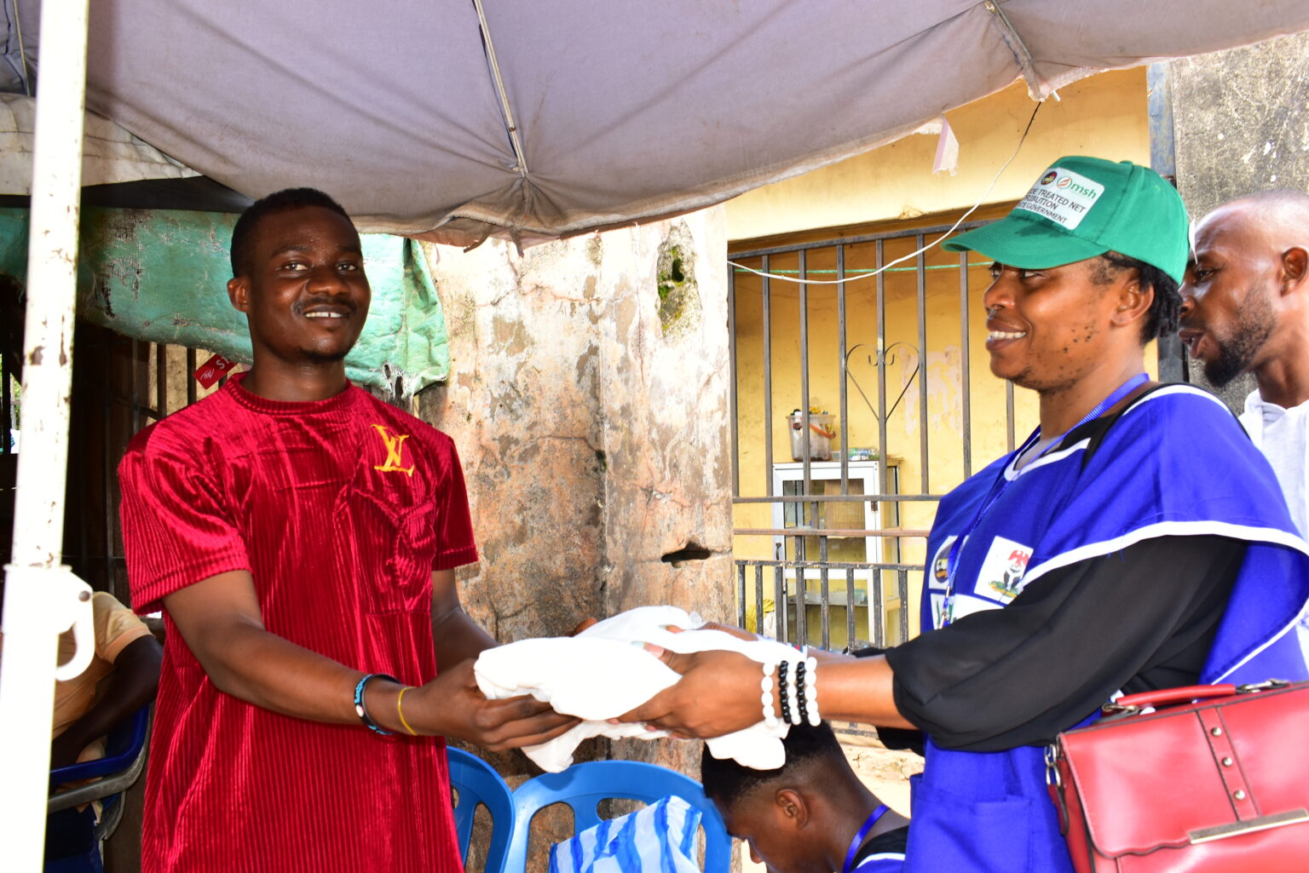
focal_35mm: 33
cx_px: 654
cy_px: 436
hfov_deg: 57.2
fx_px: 1200
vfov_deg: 40.0
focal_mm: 22
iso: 320
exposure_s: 1/40
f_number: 9
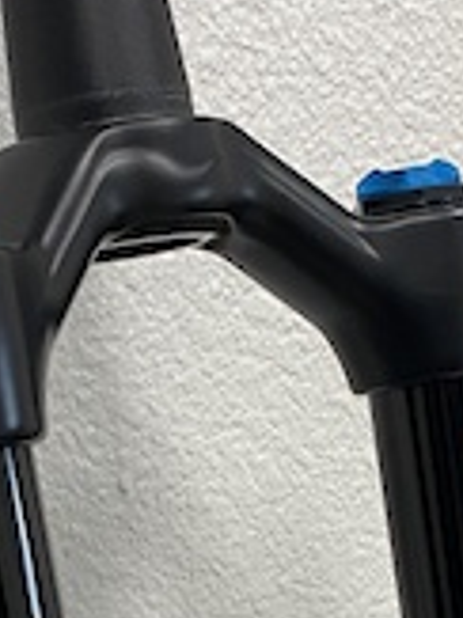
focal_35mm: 128
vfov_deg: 14.0
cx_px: 311
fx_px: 2286
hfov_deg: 11.6
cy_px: 1035
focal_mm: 4.25
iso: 100
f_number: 1.8
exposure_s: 1/60
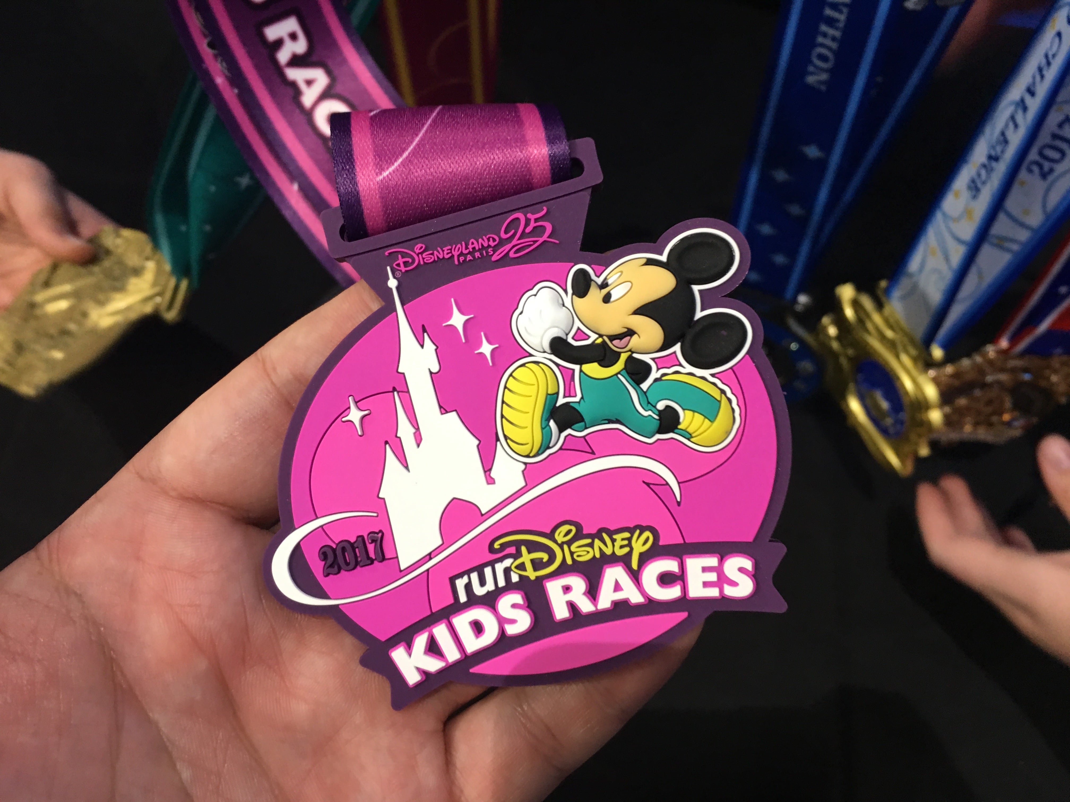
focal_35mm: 29
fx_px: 896
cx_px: 535
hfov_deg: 61.7
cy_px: 401
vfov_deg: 48.2
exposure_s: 1/17
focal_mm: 4.15
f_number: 2.2
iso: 64
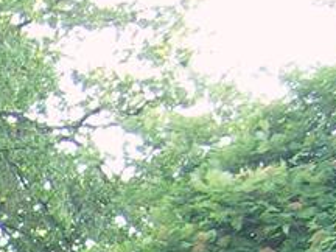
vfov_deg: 5.8
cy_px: 642
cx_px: -400
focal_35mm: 244
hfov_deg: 7.7
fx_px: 2368
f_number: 3.1
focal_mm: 9.4
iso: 100
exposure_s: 1/100
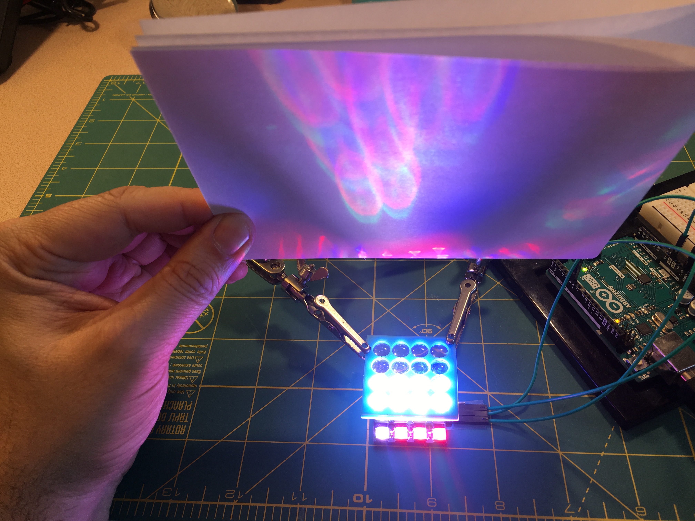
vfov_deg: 48.2
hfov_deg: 61.7
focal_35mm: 29
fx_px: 582
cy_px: 260
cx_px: 348
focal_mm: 4.15
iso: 25
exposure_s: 1/30
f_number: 2.2
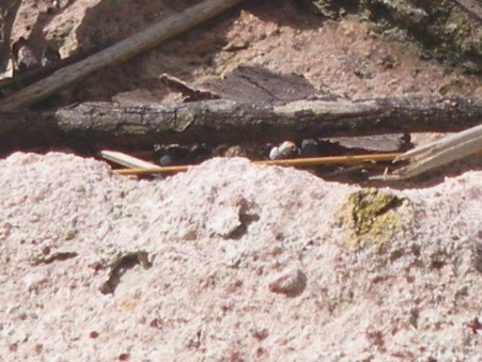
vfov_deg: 7.1
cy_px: -405
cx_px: 435
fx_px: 2801
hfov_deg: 9.8
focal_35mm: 201
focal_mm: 6.2
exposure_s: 1/640
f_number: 3.8
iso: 64
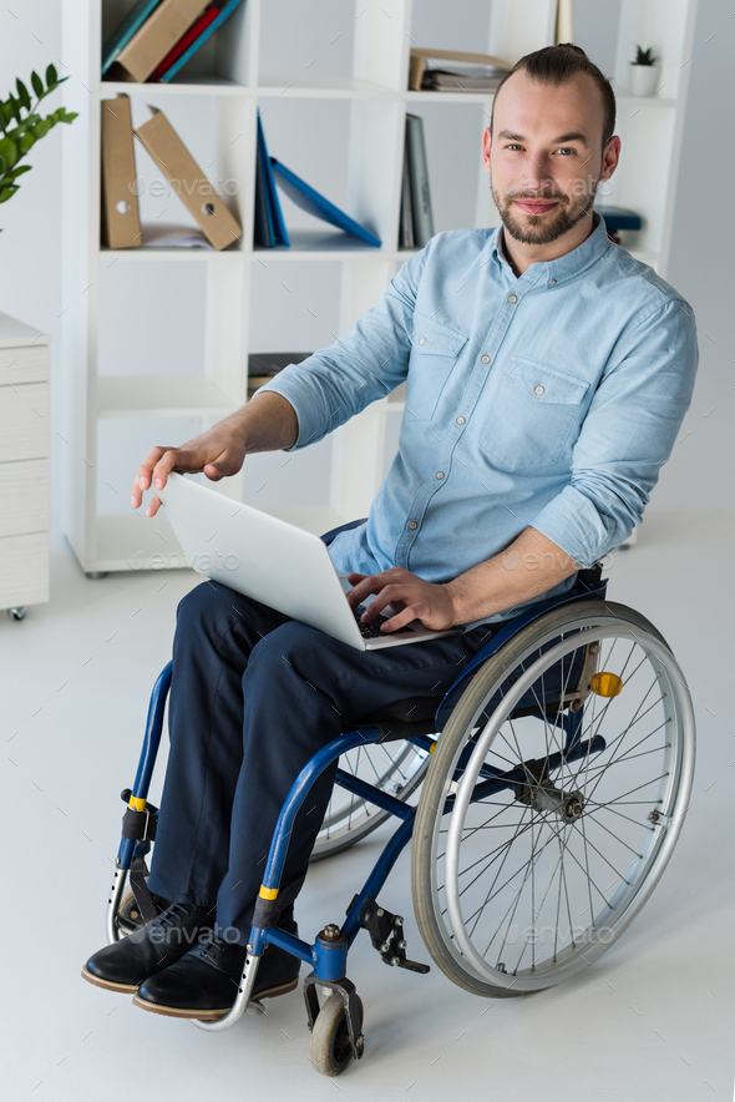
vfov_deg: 39.6
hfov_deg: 27.0
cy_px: 551
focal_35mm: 50
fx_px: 1530
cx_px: 368
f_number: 4
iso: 200
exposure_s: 1/125
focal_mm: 50
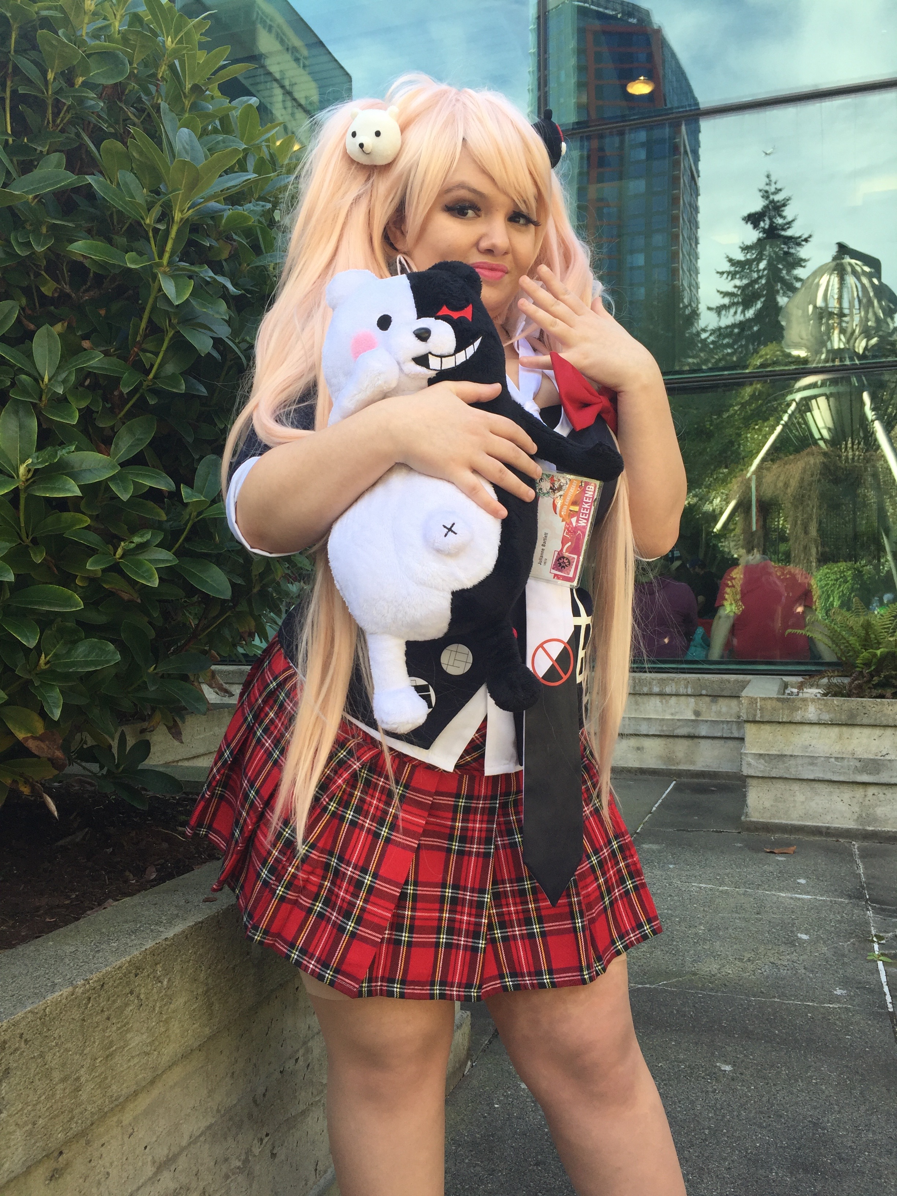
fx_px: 1002
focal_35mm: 29
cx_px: 448
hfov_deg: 48.2
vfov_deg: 61.7
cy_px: 598
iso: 32
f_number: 2.2
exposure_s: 1/257
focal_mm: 4.15
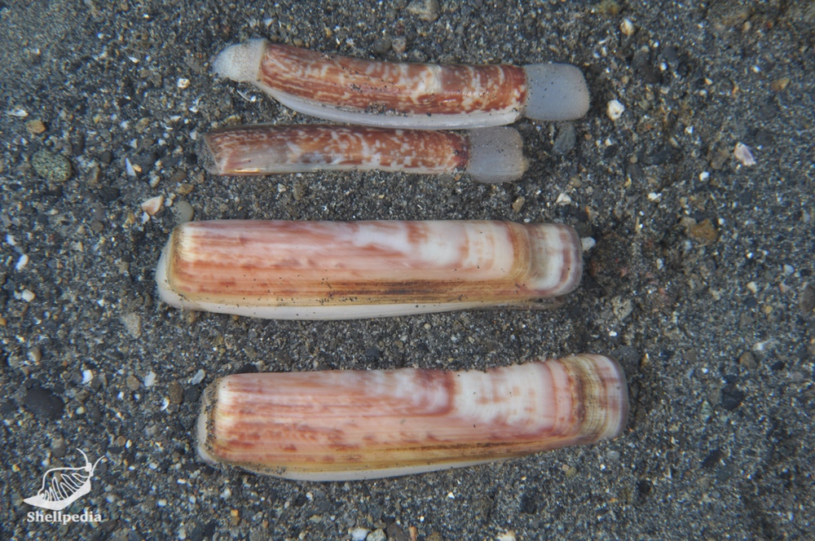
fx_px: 2035
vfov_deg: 15.1
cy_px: 270
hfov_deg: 22.6
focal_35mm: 90
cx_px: 408
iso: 200
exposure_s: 1/60
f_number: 22
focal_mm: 60
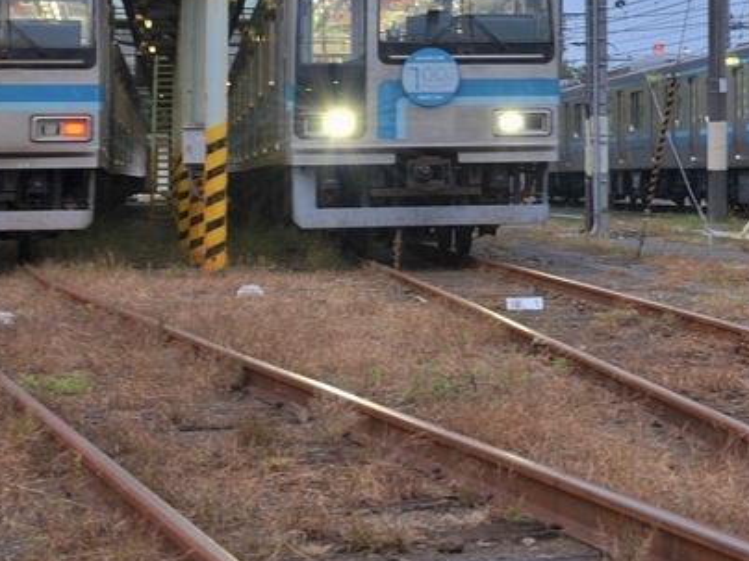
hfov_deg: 15.9
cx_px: 832
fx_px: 2596
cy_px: -57
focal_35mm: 120
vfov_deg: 12.1
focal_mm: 42
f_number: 8
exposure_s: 1/10
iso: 250
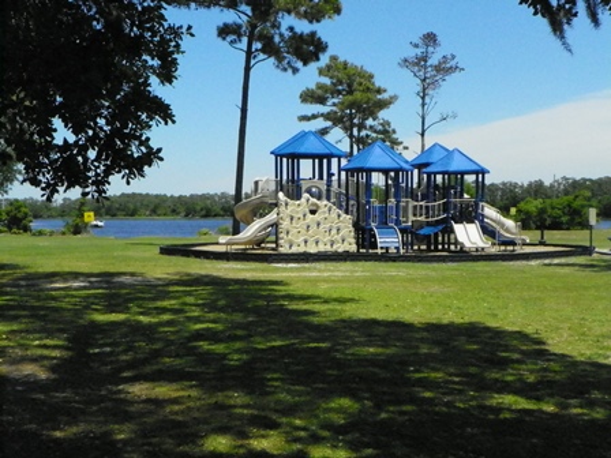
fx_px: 777
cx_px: 306
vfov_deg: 32.9
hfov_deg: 42.9
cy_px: 229
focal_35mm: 44
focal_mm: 7.9
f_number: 8
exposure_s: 1/2000
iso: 800
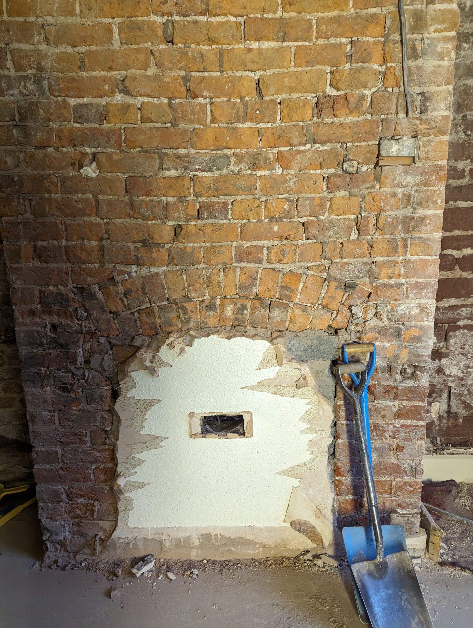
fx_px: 436
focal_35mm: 24
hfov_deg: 56.9
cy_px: 314
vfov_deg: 71.5
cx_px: 236
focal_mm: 6.81
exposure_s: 1/100
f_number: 1.85
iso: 741
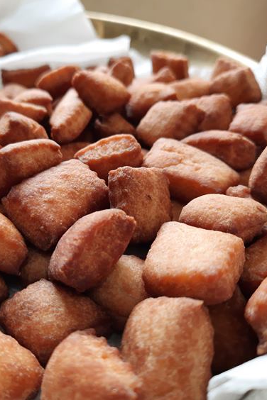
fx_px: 389
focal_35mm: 35
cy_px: 200
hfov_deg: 37.5
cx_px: 93
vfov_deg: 54.4
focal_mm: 4.6
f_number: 2
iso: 200
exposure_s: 1/50
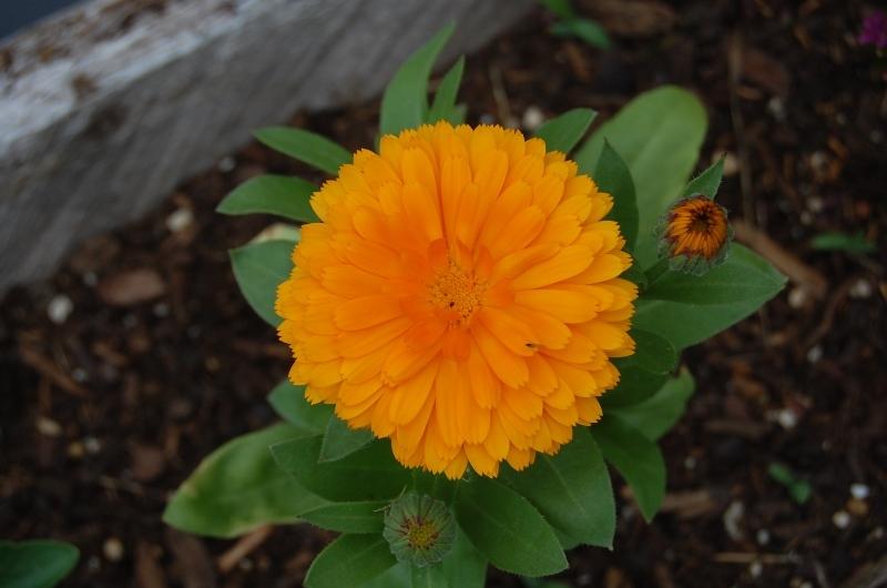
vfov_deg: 16.5
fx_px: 2029
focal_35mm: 82
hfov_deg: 24.7
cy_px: 294
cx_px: 444
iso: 200
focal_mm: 55
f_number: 8
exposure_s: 1/250
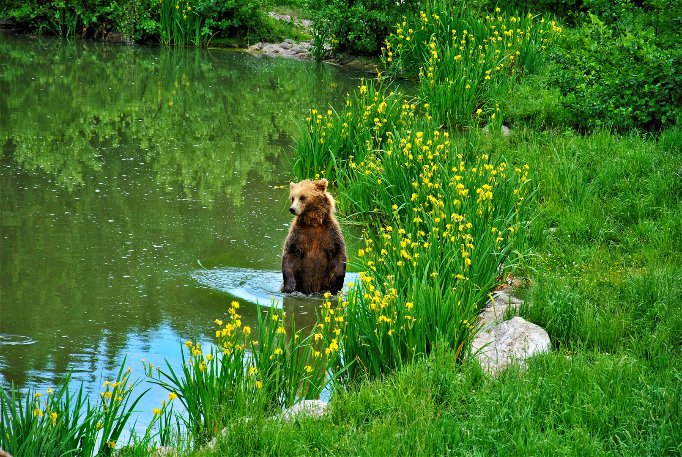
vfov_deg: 8.7
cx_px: 341
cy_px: 228
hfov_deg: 13.0
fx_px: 2988
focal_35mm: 158
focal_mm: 105
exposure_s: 1/200
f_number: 5.6
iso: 100
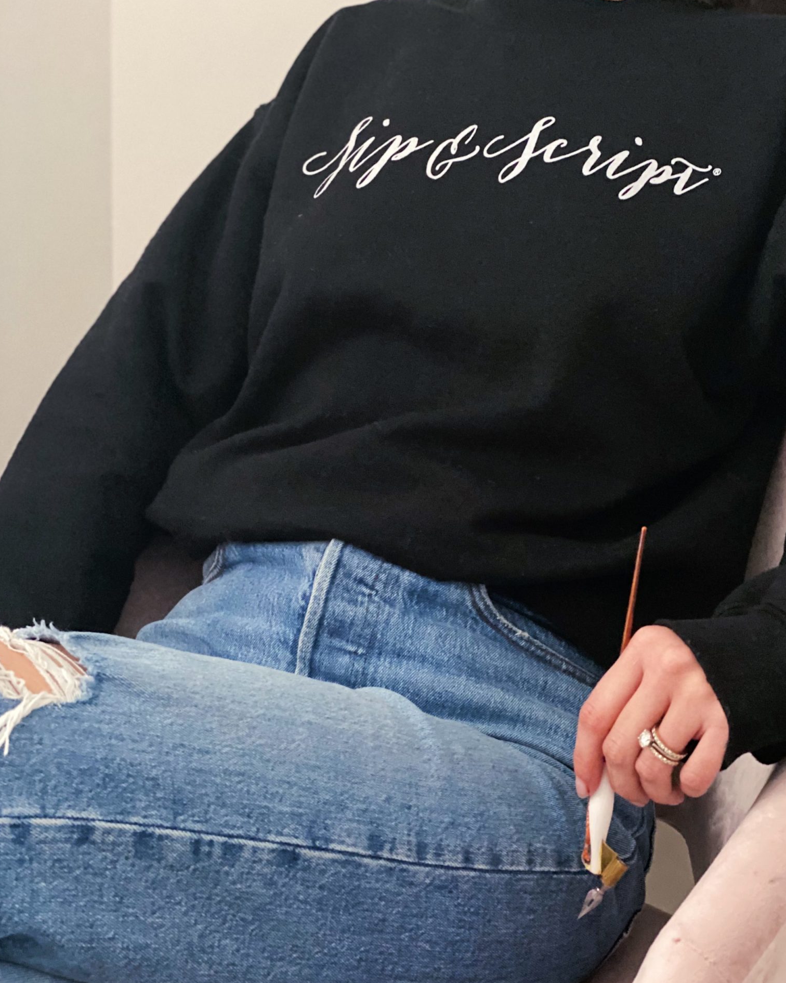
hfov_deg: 27.6
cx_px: 395
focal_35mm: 55
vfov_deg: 34.1
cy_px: 528
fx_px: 1599
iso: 640
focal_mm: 6
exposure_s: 1/15
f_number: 2
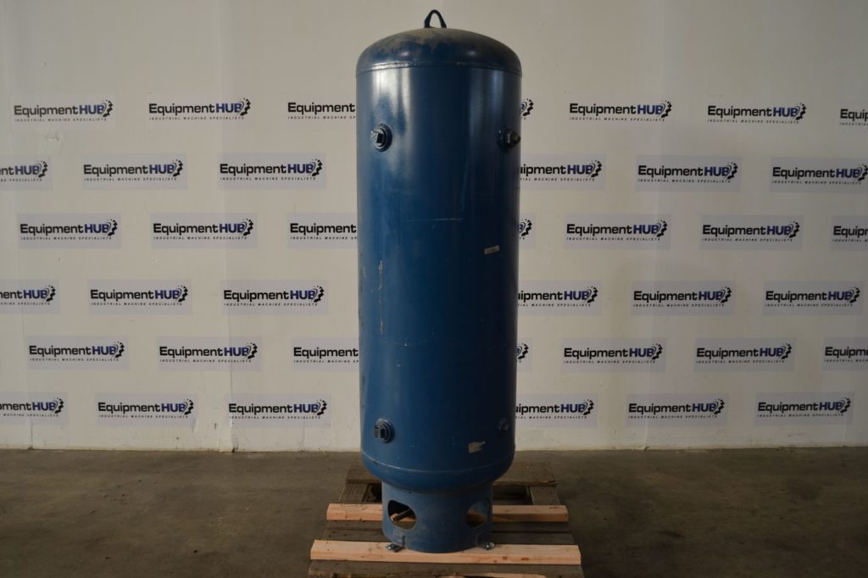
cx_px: 434
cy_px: 289
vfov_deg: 43.6
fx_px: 723
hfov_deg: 61.9
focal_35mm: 30
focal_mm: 20
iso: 400
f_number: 3.8
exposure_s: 1/50
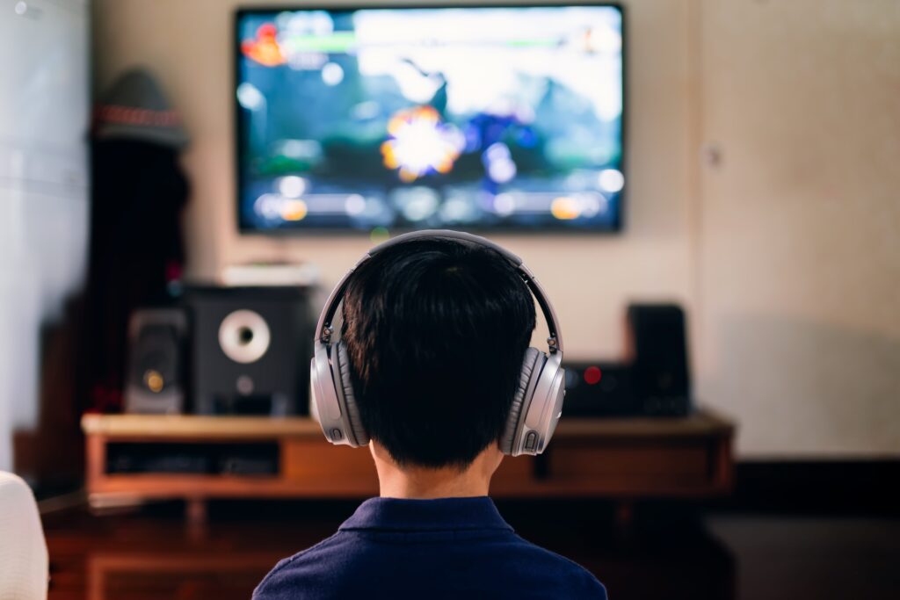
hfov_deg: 54.4
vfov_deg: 37.9
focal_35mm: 35
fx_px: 875
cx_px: 450
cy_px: 300
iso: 400
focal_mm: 35
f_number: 1.4
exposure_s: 1/30
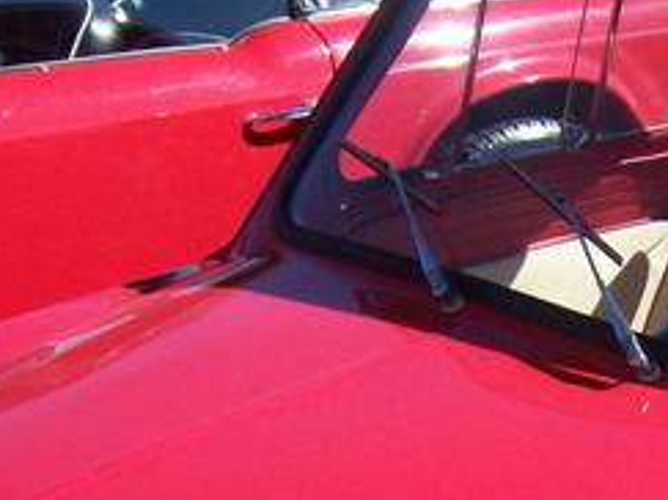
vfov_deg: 12.5
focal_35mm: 115
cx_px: 713
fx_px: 2218
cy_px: 622
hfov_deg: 16.7
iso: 80
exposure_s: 1/155
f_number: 7.2
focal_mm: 5.8
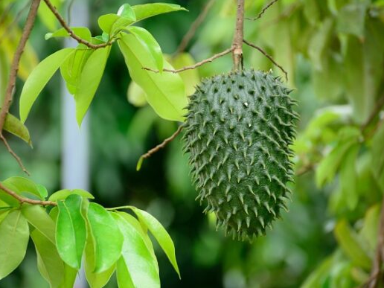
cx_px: 186
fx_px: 2418
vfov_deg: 6.8
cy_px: 144
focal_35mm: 218
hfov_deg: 9.1
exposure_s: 1/125
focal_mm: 200
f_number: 6.3
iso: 200
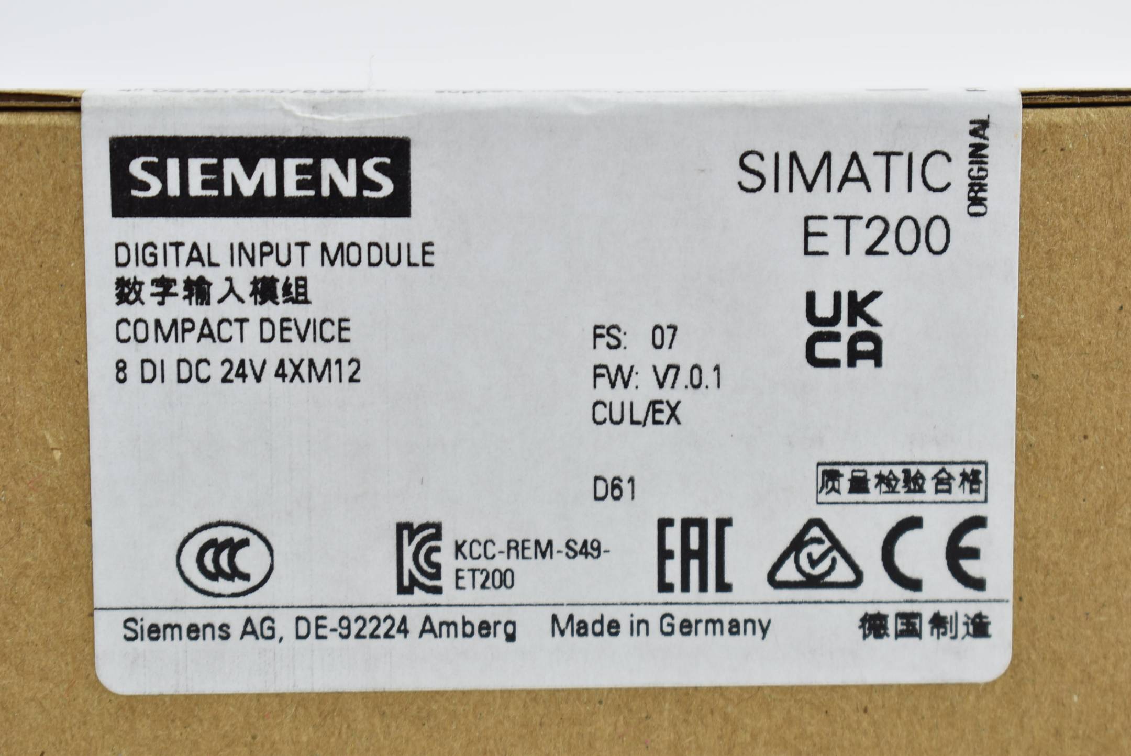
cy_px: 378
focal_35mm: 78
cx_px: 566
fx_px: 2452
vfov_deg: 17.5
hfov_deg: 26.0
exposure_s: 1/15
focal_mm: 52
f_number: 5.6
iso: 100
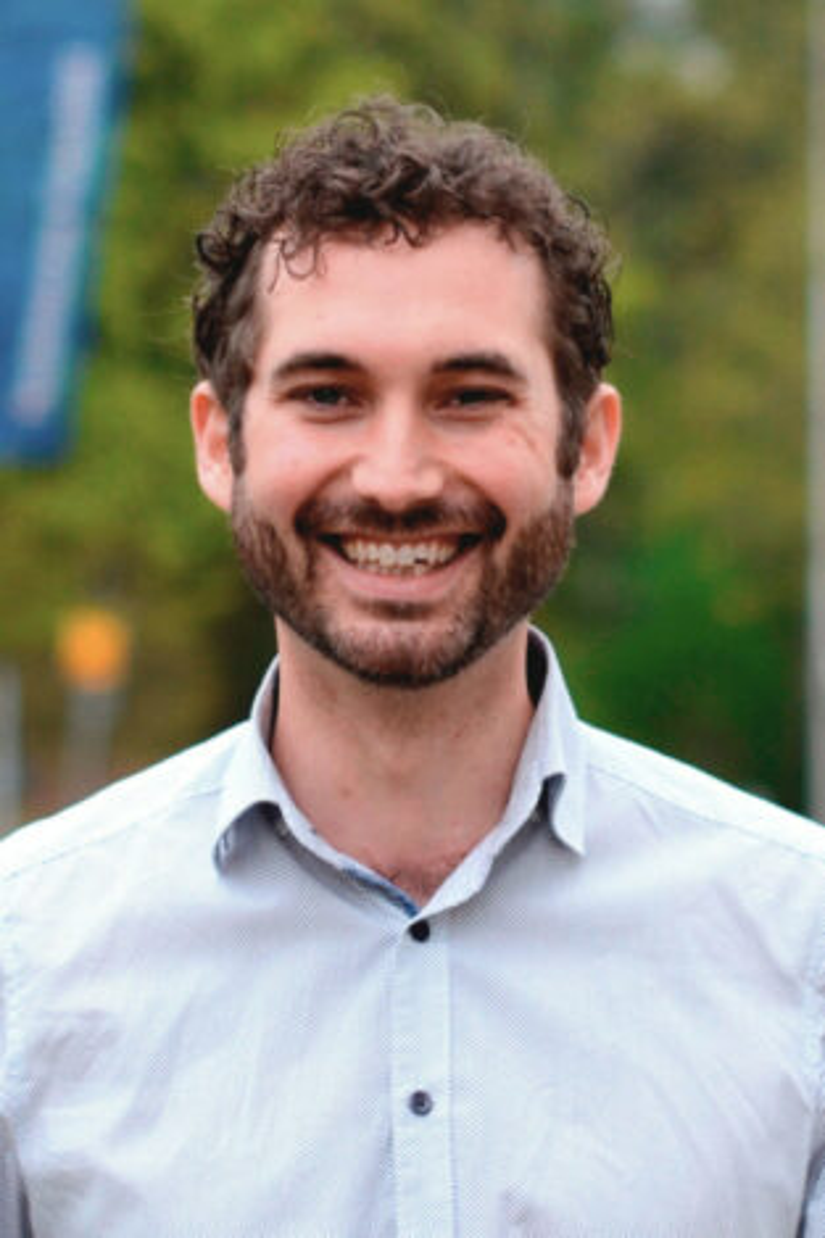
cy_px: 619
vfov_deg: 27.0
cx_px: 412
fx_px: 2580
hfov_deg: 18.2
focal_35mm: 75
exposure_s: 1/3200
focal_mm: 50
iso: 250
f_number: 2
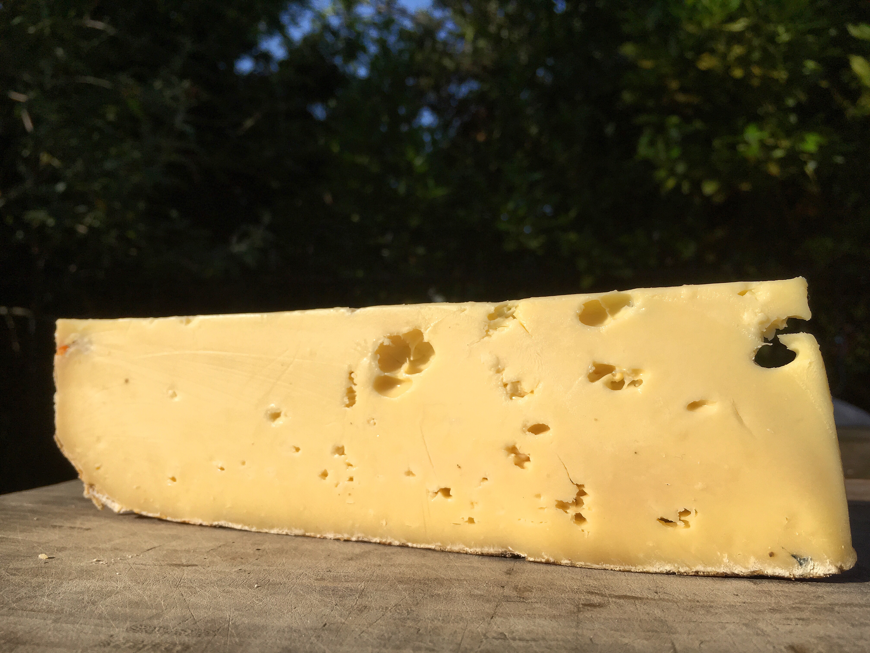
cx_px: 435
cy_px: 326
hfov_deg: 61.7
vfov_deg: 48.2
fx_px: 729
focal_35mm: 29
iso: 25
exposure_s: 1/2849
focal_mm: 4.15
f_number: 2.2
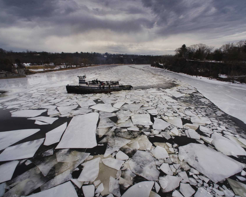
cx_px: 132
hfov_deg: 92.9
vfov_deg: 80.4
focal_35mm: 16
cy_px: 98
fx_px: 117
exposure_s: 1/400
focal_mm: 14
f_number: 11
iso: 400
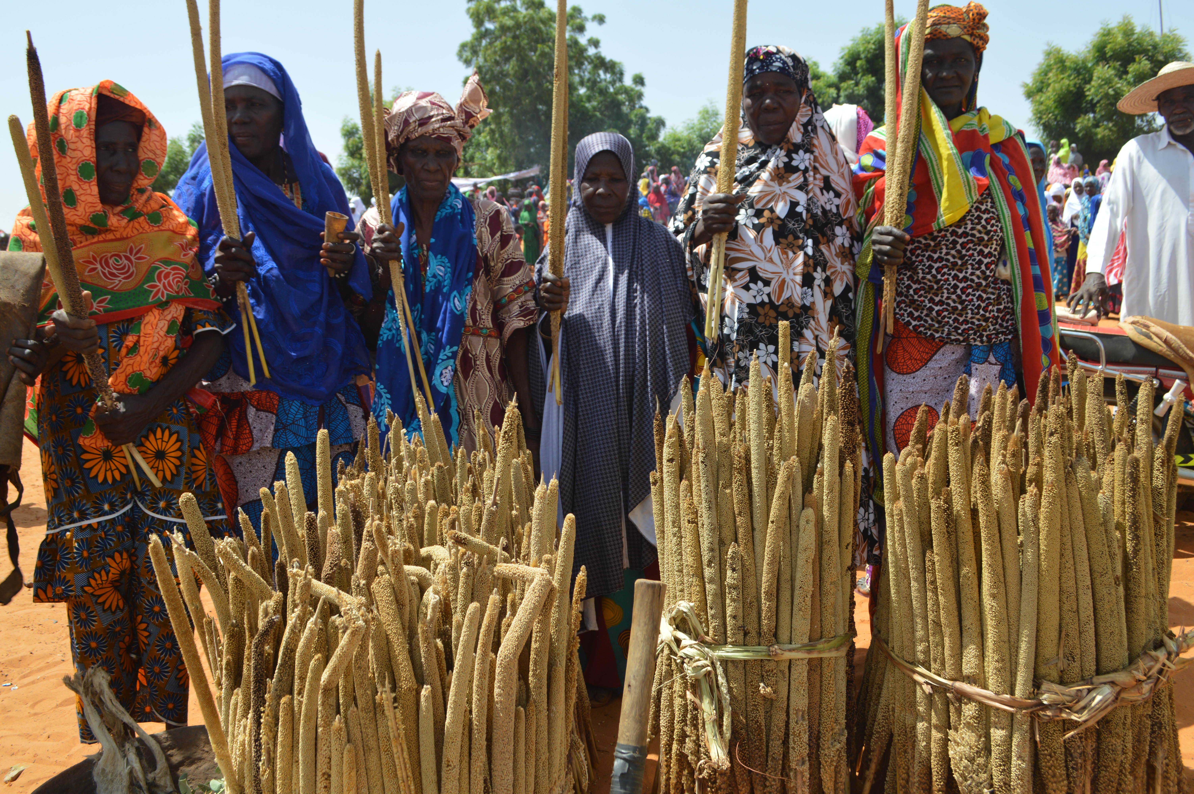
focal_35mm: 30
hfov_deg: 62.0
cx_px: 597
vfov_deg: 43.5
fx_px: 994
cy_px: 397
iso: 100
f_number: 7.1
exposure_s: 1/200
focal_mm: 20
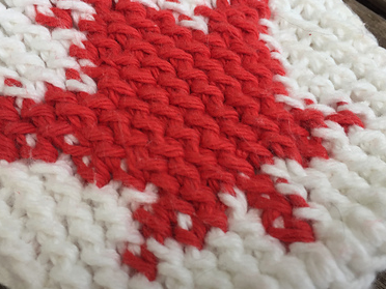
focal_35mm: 39
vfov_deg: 36.8
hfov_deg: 47.8
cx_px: 180
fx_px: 435
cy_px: 132
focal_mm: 4.15
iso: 32
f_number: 2.2
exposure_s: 1/408
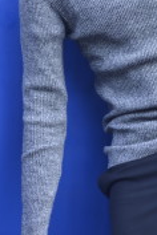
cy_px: 44
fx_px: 739
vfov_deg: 17.9
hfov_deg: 12.1
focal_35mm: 113
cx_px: 130
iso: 50
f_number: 1.8
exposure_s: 1/160
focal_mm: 50
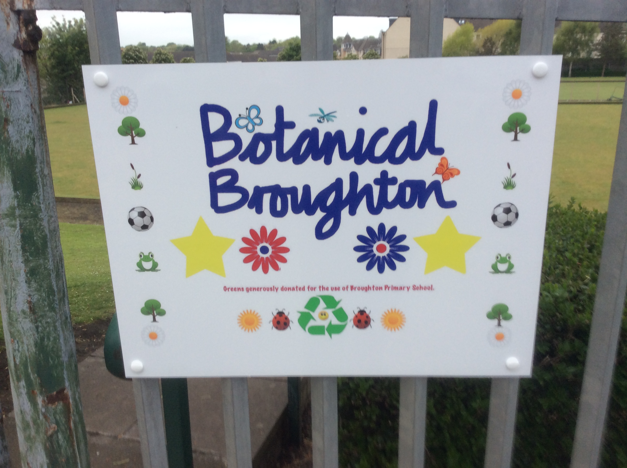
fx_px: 579
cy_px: 234
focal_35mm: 32
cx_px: 314
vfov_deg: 44.1
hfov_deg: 56.9
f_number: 2.4
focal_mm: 3.3
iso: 32
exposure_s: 1/149
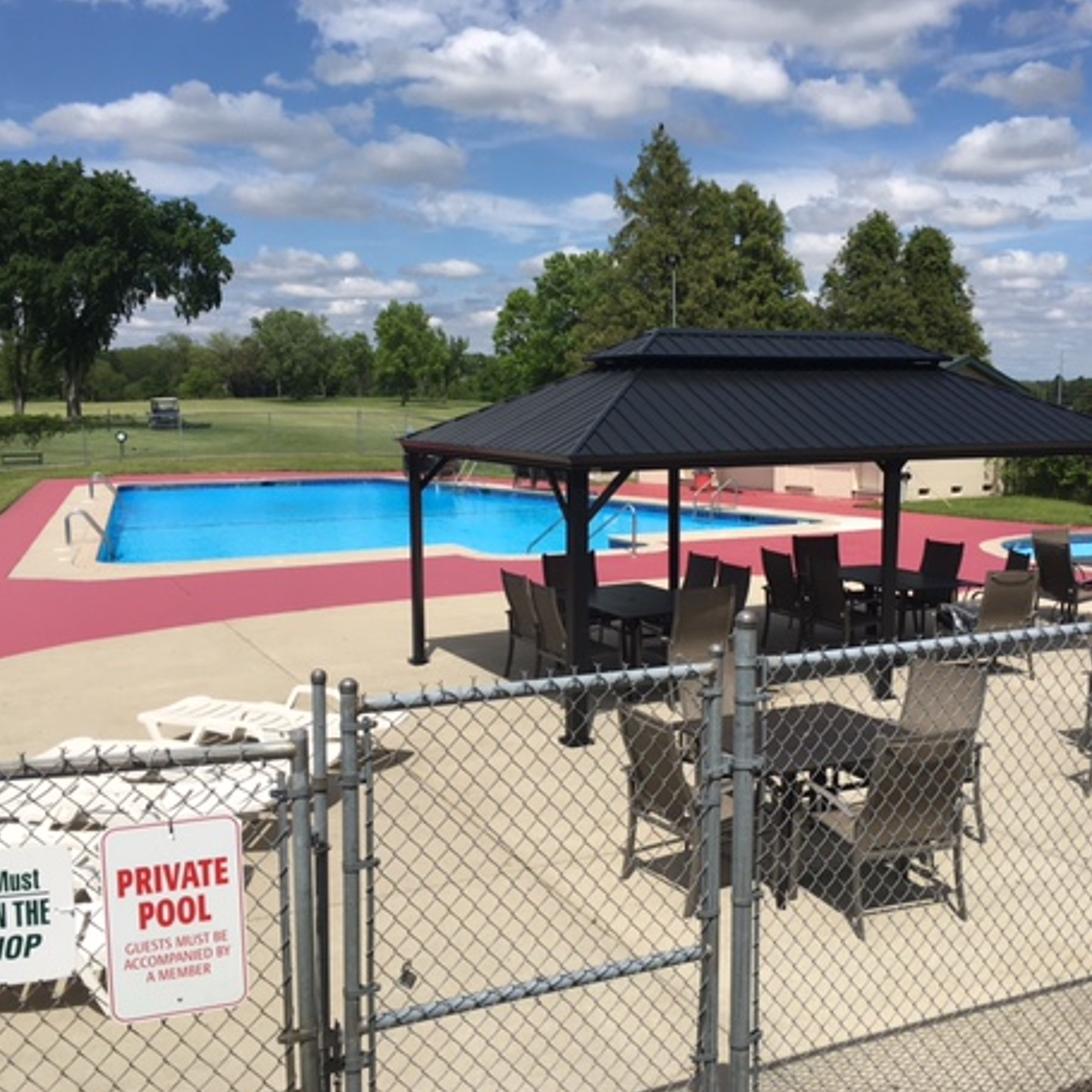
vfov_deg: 46.0
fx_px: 1285
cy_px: 558
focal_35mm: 36
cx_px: 589
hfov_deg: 46.0
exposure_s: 1/2653
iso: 25
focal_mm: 4.15
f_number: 2.2
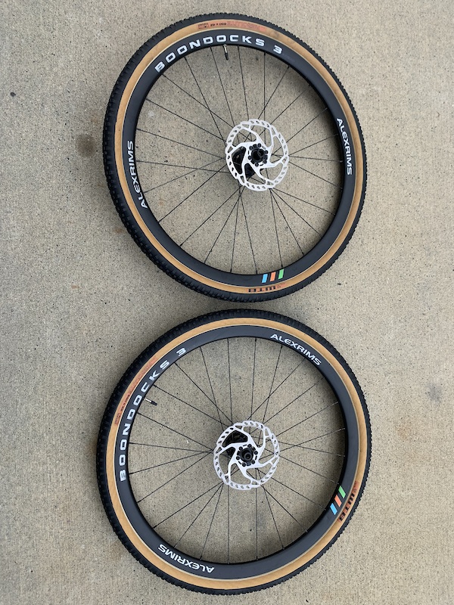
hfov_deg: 53.1
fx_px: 455
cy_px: 302
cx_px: 227
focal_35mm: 26
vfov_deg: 67.3
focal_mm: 4.25
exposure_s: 1/651
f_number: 1.8
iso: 25
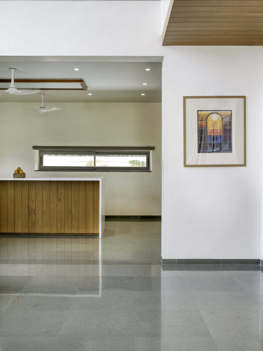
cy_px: 176
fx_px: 405
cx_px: 132
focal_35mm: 40
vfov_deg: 46.8
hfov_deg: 36.0
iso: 50
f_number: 13
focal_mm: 50
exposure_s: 1/2
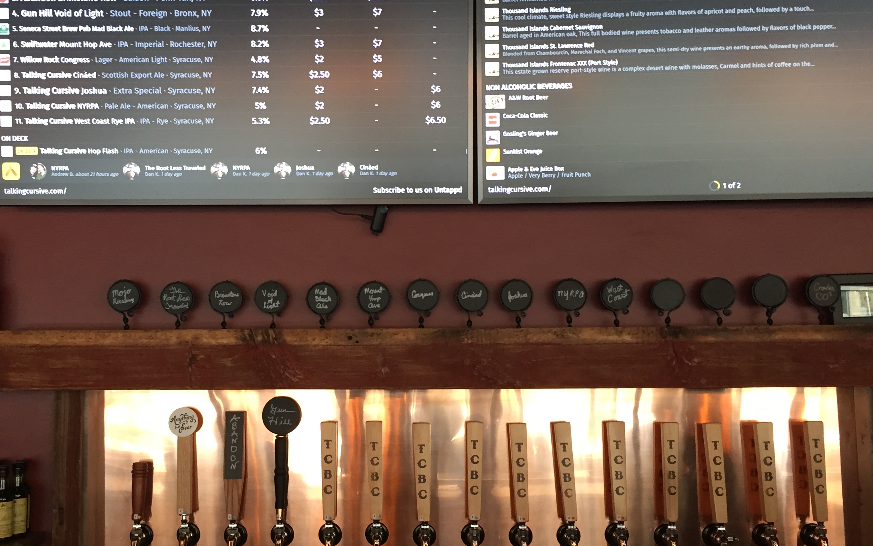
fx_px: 1023
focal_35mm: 43
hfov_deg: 46.0
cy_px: 264
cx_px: 356
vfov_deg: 29.9
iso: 100
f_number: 2.2
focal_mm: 4.15
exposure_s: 1/30
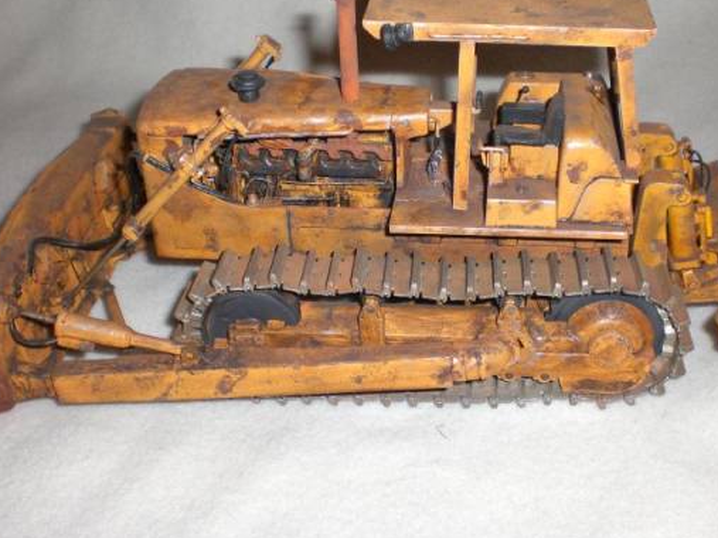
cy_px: 217
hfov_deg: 39.6
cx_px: 385
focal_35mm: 48
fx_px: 995
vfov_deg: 30.2
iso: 50
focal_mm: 6.3
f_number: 3.1
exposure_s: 1/60
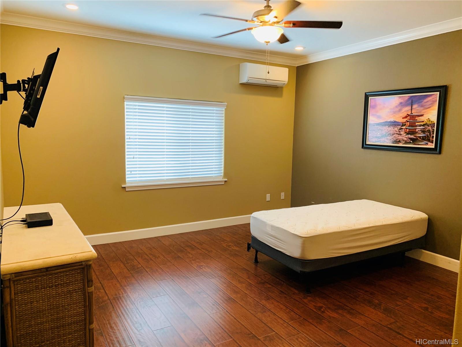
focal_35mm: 26
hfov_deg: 67.3
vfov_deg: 53.1
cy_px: 174
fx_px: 347
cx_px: 231
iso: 125
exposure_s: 1/60
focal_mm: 4.25
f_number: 1.8
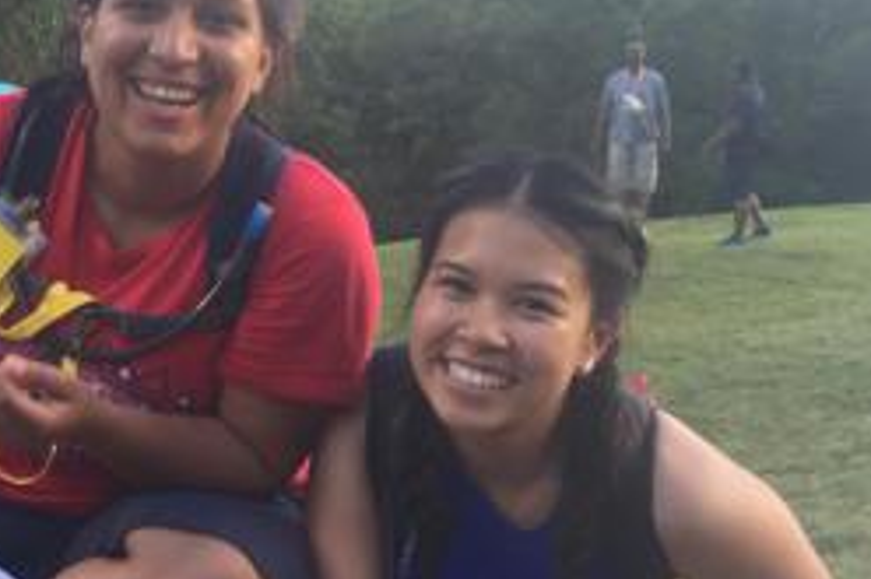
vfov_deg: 18.6
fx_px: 1765
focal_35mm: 73
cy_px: 309
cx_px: 14
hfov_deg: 26.4
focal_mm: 4.15
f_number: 2.2
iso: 32
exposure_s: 1/40
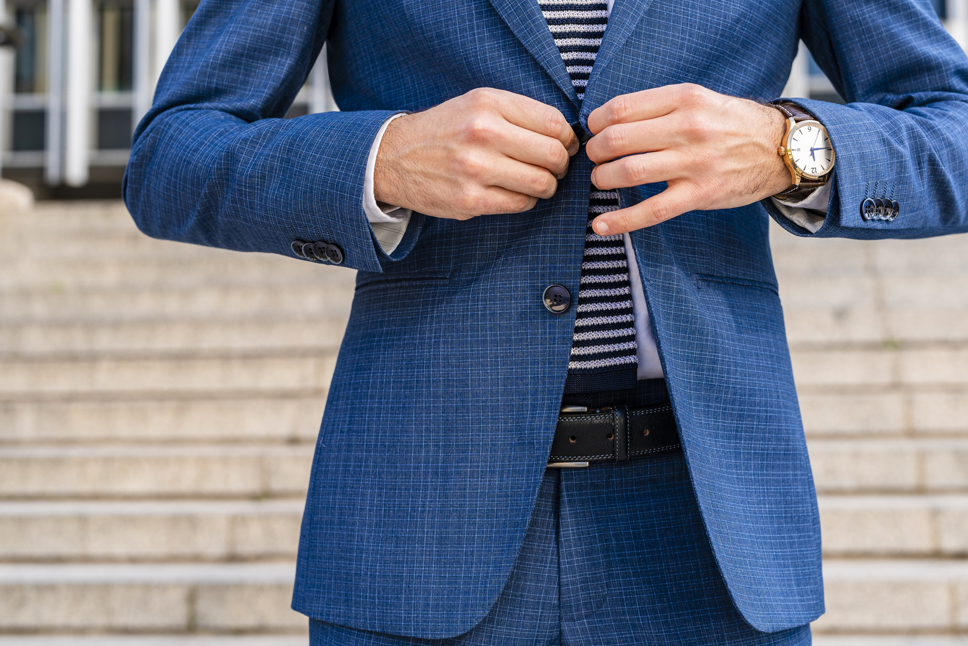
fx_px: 1721
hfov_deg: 31.3
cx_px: 605
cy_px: 286
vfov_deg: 21.2
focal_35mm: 64
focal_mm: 50
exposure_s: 1/250
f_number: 4
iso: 100
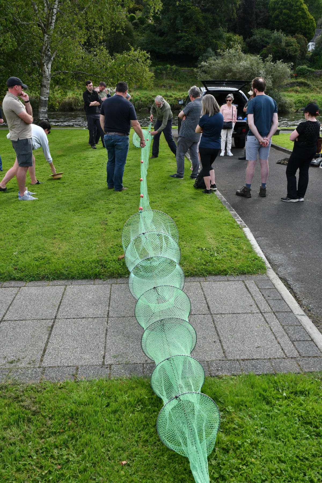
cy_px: 242
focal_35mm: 30
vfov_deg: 61.9
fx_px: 402
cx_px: 161
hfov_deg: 43.6
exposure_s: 1/640
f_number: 8
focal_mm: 20
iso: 500
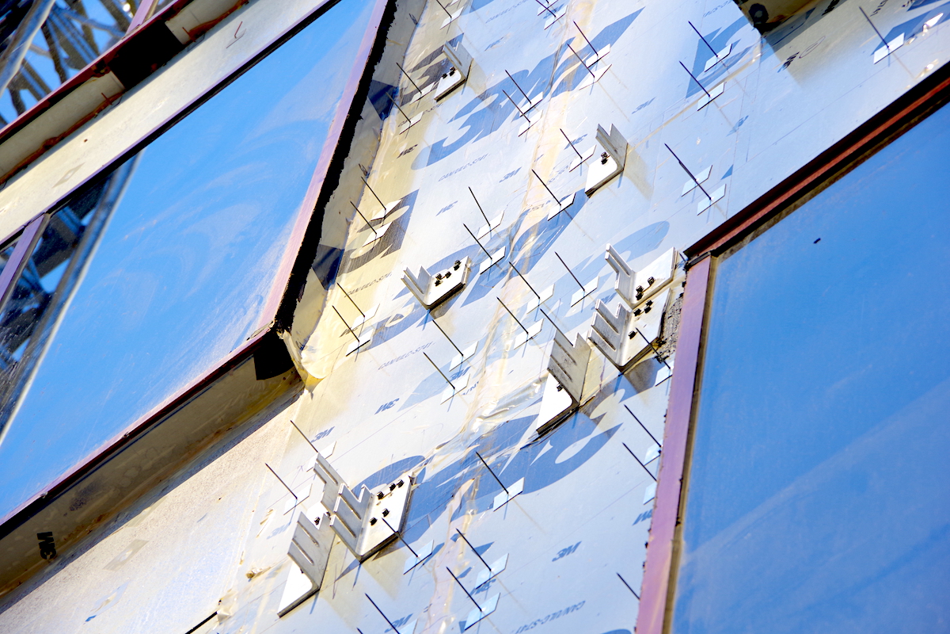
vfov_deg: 6.8
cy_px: 317
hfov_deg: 10.2
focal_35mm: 202
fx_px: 5330
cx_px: 475
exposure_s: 1/50
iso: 100
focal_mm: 135
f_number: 9
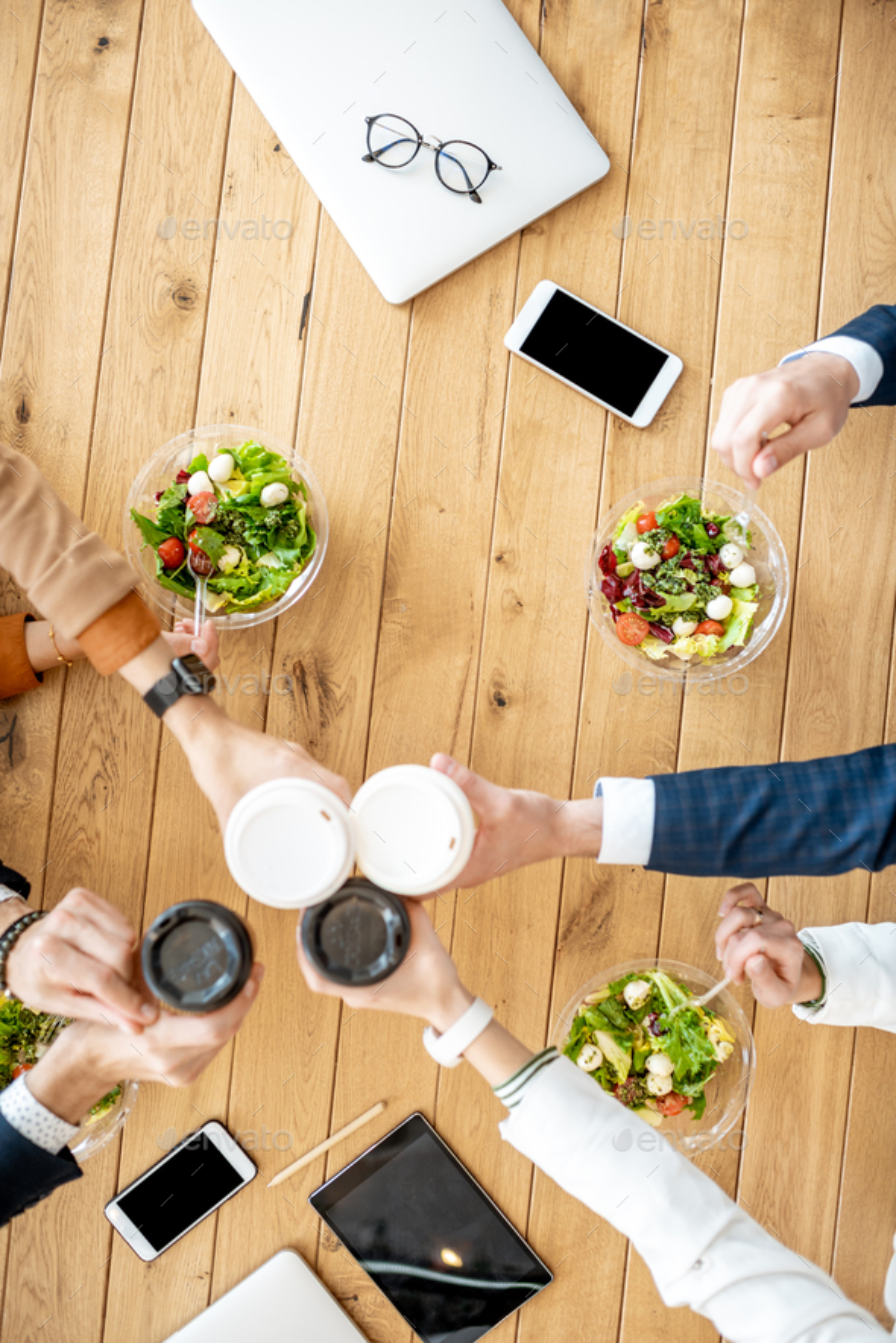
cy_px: 672
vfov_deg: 54.4
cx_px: 448
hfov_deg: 37.9
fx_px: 1306
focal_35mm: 35
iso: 200
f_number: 2.2
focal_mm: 35
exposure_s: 1/160
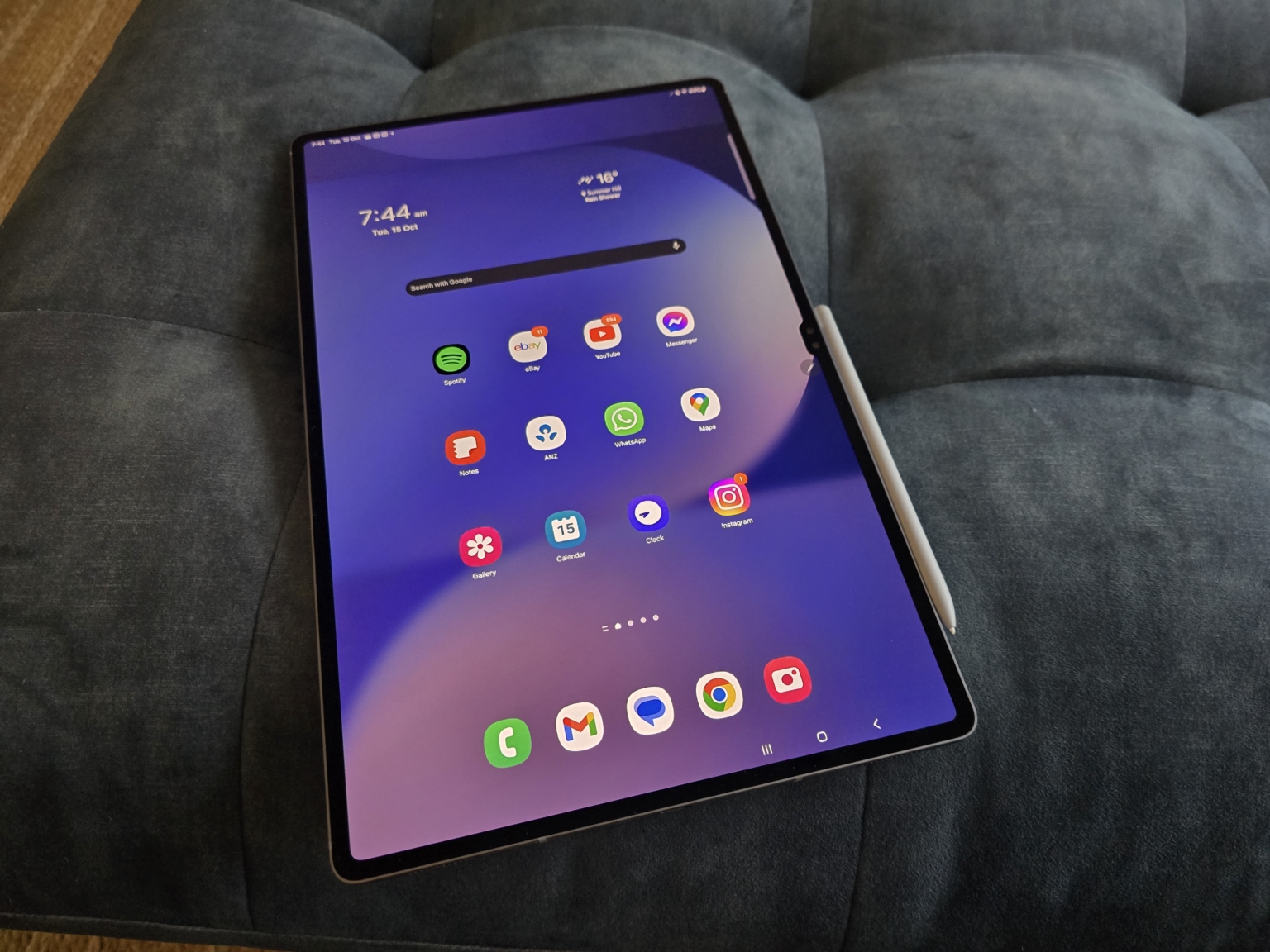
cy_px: 476
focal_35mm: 23
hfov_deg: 73.9
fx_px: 844
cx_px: 635
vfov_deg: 58.9
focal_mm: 6.3
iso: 500
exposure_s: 1/100
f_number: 1.7
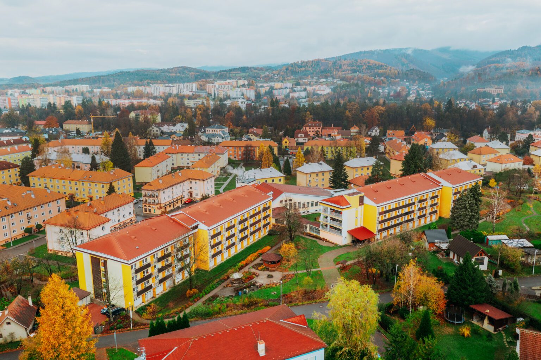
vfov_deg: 46.4
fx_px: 421
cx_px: 270
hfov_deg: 65.5
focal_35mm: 28
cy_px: 180
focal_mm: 10.26
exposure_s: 1/200
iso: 100
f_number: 3.5
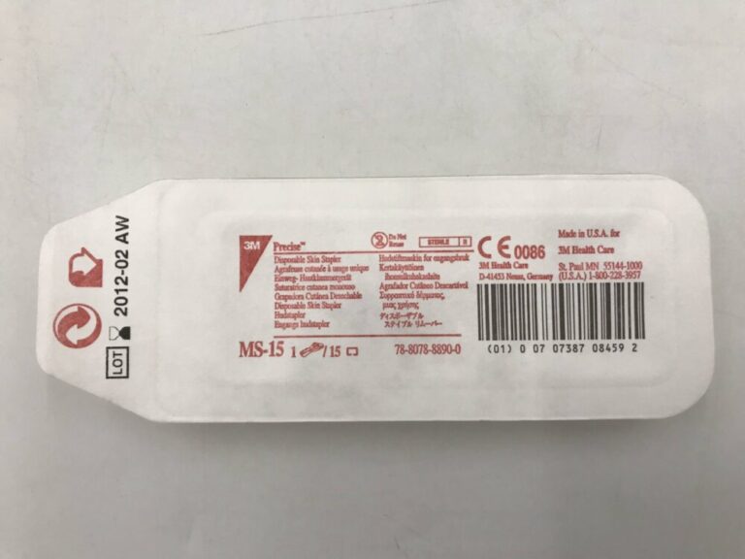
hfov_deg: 63.4
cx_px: 372
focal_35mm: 28
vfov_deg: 49.7
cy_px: 280
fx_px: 603
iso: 25
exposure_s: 1/40
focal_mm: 3.99
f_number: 1.8
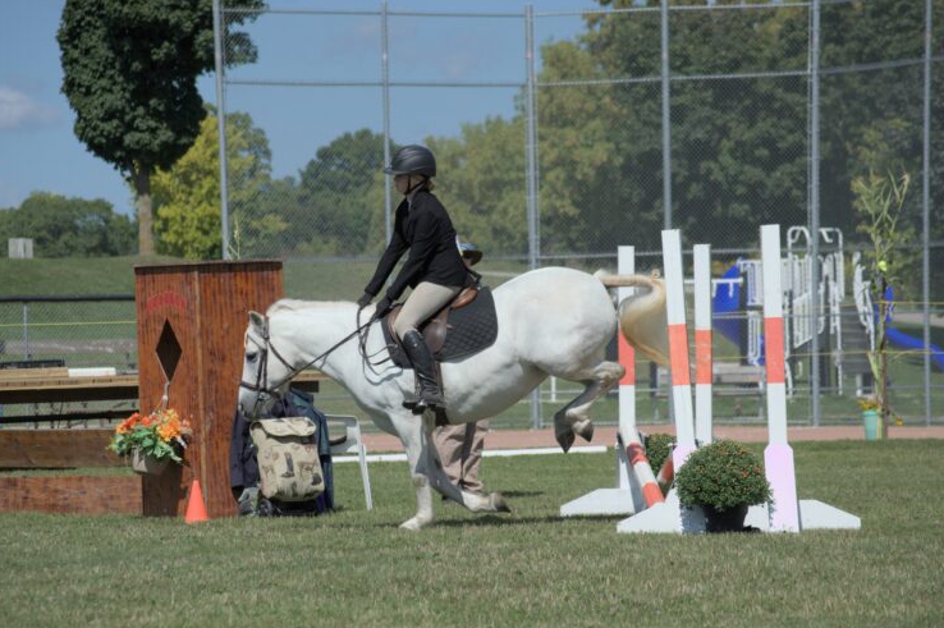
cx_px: 457
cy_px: 323
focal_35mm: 181
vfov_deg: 7.6
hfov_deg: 11.4
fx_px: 4743
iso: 400
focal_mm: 116
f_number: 7.1
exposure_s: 1/2000
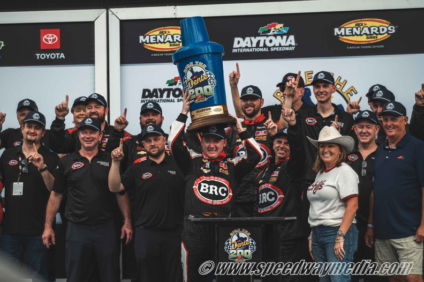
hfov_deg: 15.2
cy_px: 141
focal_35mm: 135
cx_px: 212
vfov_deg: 10.1
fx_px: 1588
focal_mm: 135
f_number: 2.8
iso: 100
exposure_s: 1/640
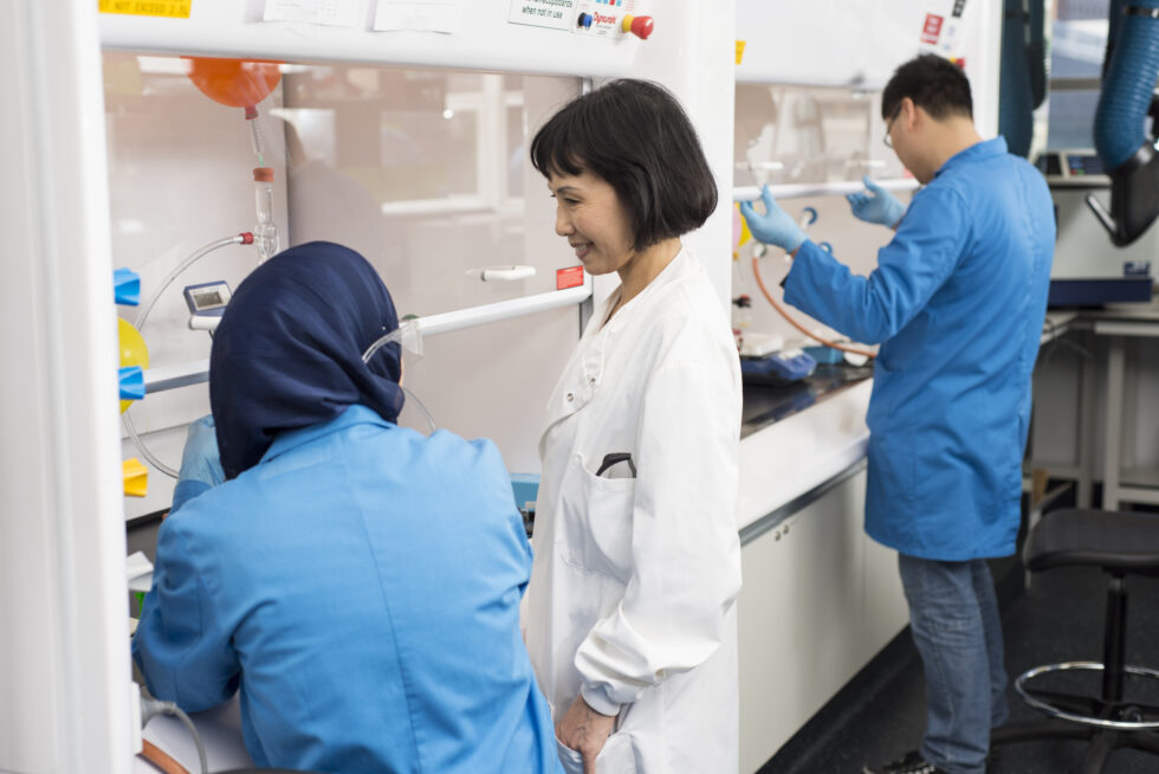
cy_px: 387
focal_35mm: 50
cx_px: 580
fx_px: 1610
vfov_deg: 27.0
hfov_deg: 39.6
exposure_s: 1/200
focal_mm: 50
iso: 100
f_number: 4
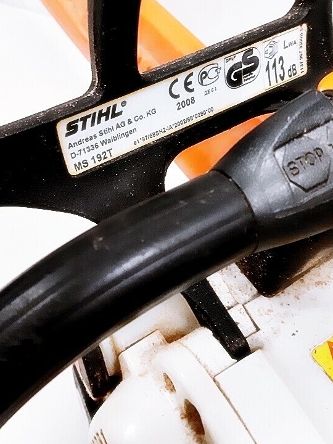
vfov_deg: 41.9
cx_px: 166
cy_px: 184
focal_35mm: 45
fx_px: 577
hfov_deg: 32.2
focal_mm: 3.93
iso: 400
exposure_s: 1/50
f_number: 1.7
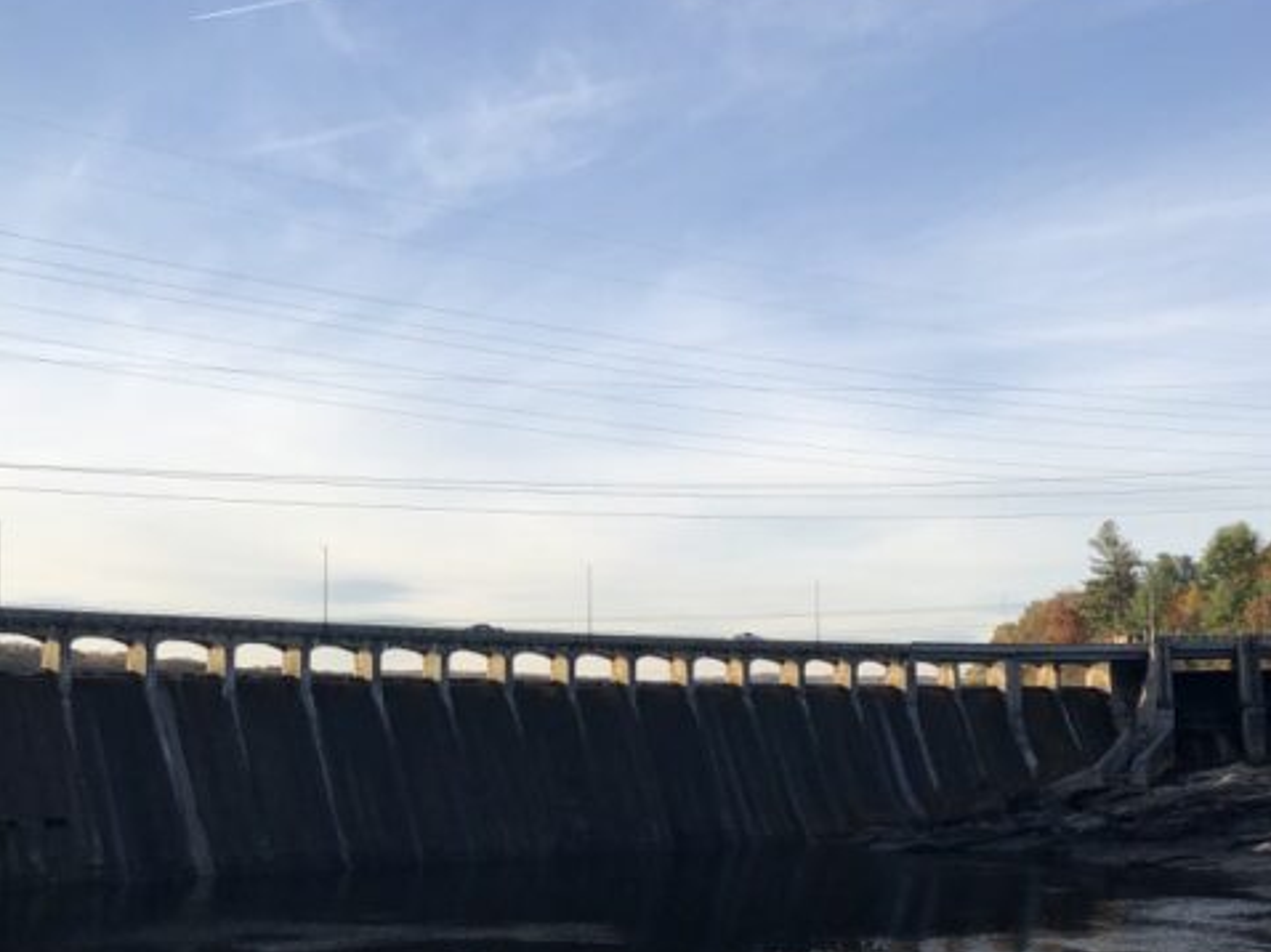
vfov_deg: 31.7
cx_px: 848
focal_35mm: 45
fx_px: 1651
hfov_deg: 41.5
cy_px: 686
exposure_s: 1/1200
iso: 20
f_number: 1.8
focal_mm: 3.99
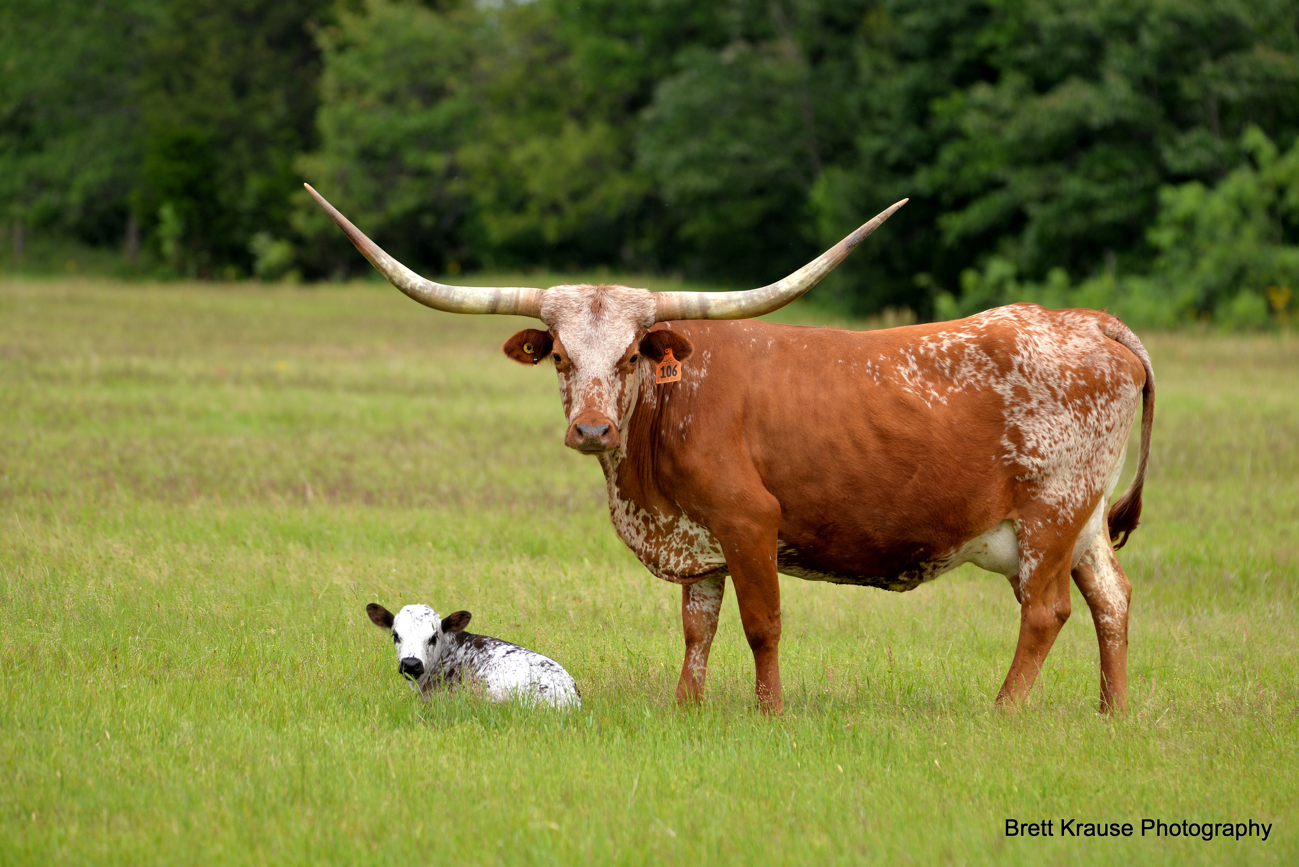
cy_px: 434
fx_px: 10107
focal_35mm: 280
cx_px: 650
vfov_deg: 4.9
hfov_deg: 7.4
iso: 200
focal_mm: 280
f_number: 5.6
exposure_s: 1/640
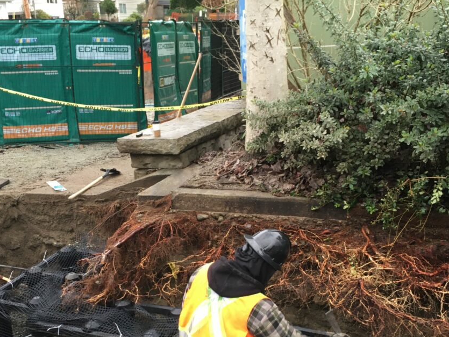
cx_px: 199
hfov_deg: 41.2
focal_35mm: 46
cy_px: 220
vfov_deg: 31.3
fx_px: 597
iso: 50
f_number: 2.2
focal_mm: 4.15
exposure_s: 1/30
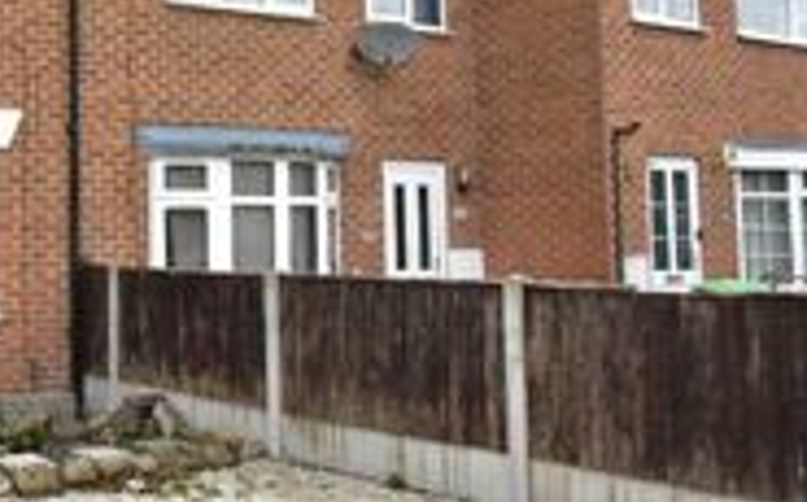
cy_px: 135
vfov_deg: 24.5
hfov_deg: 36.1
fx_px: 1145
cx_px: 57
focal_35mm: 52
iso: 12800
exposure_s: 1/1000
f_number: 14
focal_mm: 15
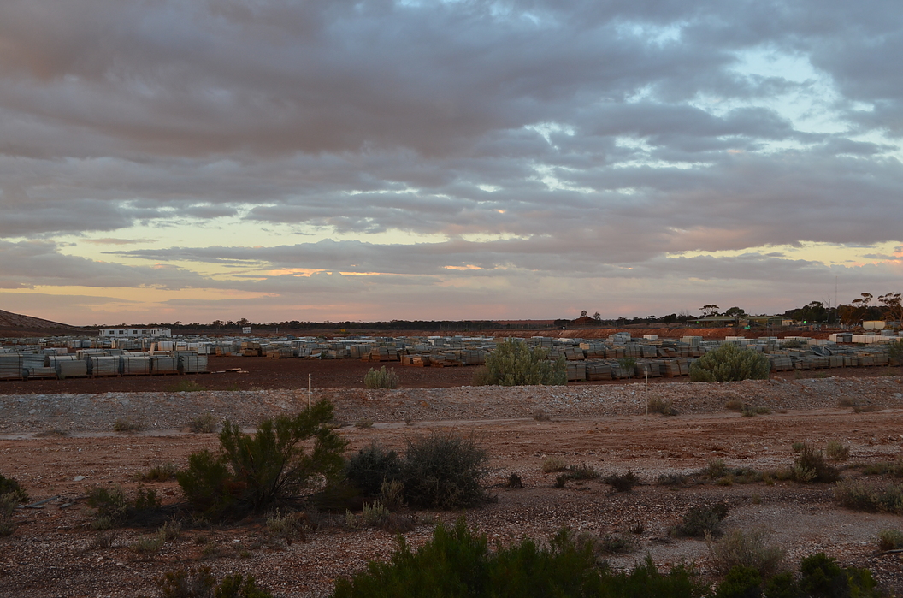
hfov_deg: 46.5
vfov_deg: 31.7
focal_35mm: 42
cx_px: 452
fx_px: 1051
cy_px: 299
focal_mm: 28
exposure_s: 1/60
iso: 400
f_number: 8
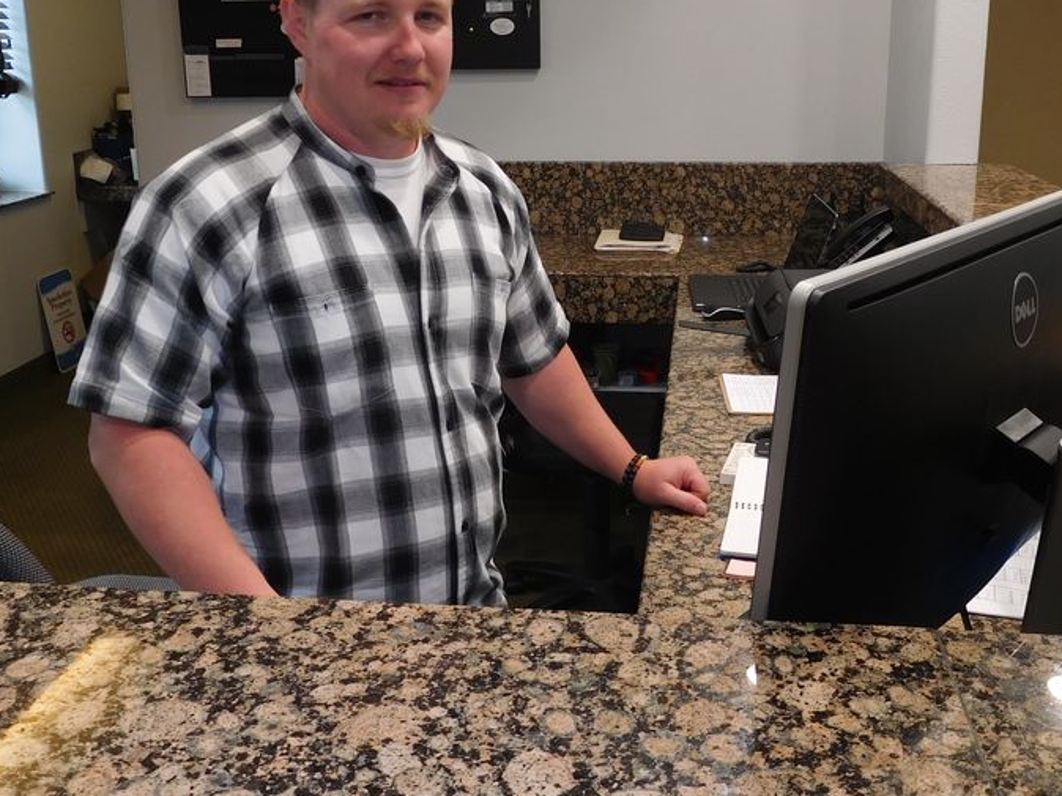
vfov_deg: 37.6
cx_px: 547
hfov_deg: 49.0
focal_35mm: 38
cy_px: 333
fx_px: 1165
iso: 125
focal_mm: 4.5
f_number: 3.4
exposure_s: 1/40
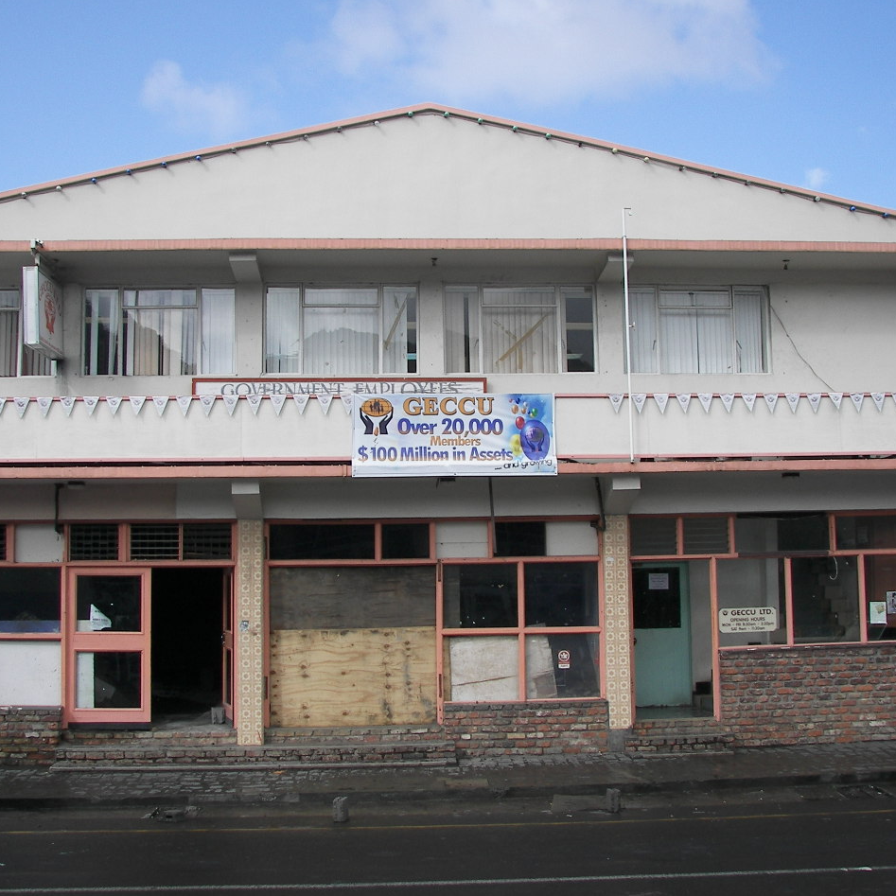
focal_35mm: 43
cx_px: 432
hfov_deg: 39.2
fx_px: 1259
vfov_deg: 39.2
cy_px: 445
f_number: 2.8
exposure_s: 1/640
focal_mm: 6
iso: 50
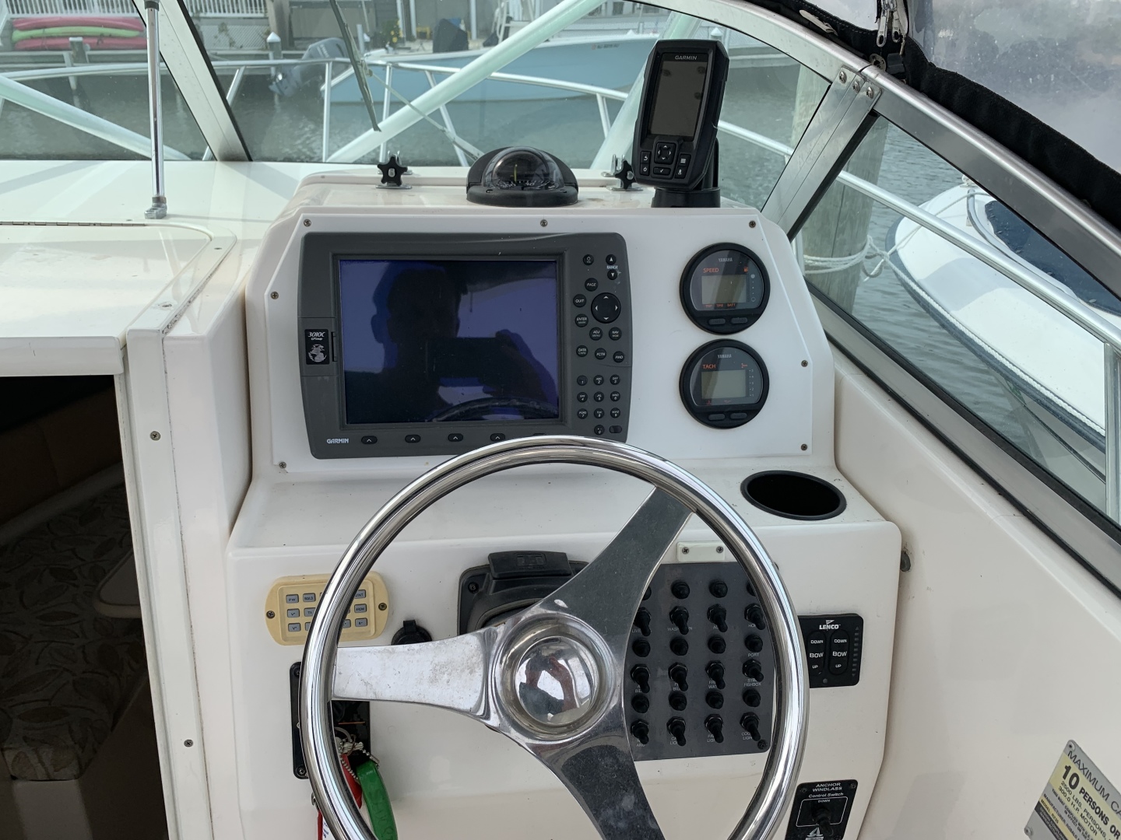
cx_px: 560
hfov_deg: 67.3
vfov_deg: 53.1
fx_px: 842
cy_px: 420
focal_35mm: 26
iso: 25
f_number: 1.8
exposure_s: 1/1299
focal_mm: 4.25
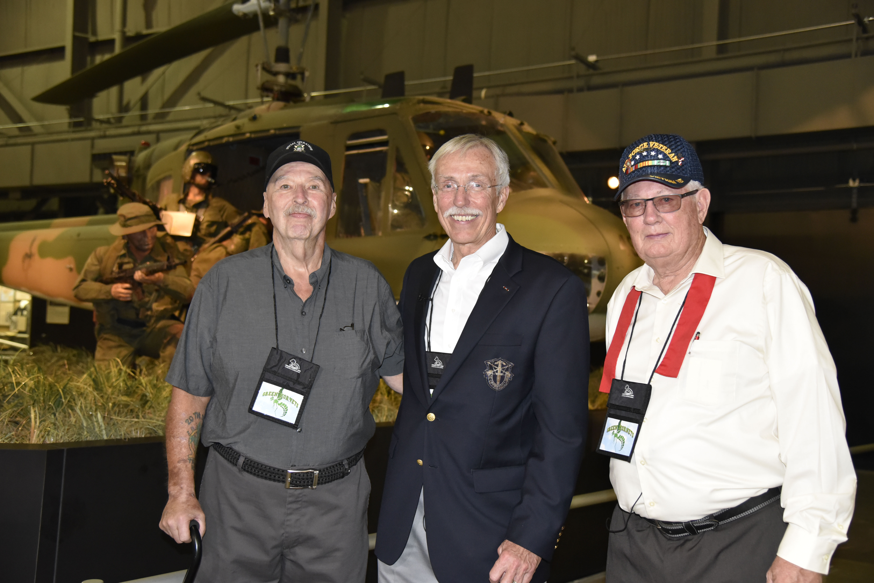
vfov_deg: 35.1
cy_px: 292
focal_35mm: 38
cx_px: 437
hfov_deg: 50.7
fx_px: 923
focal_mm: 38
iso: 3200
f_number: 4
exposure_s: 1/60
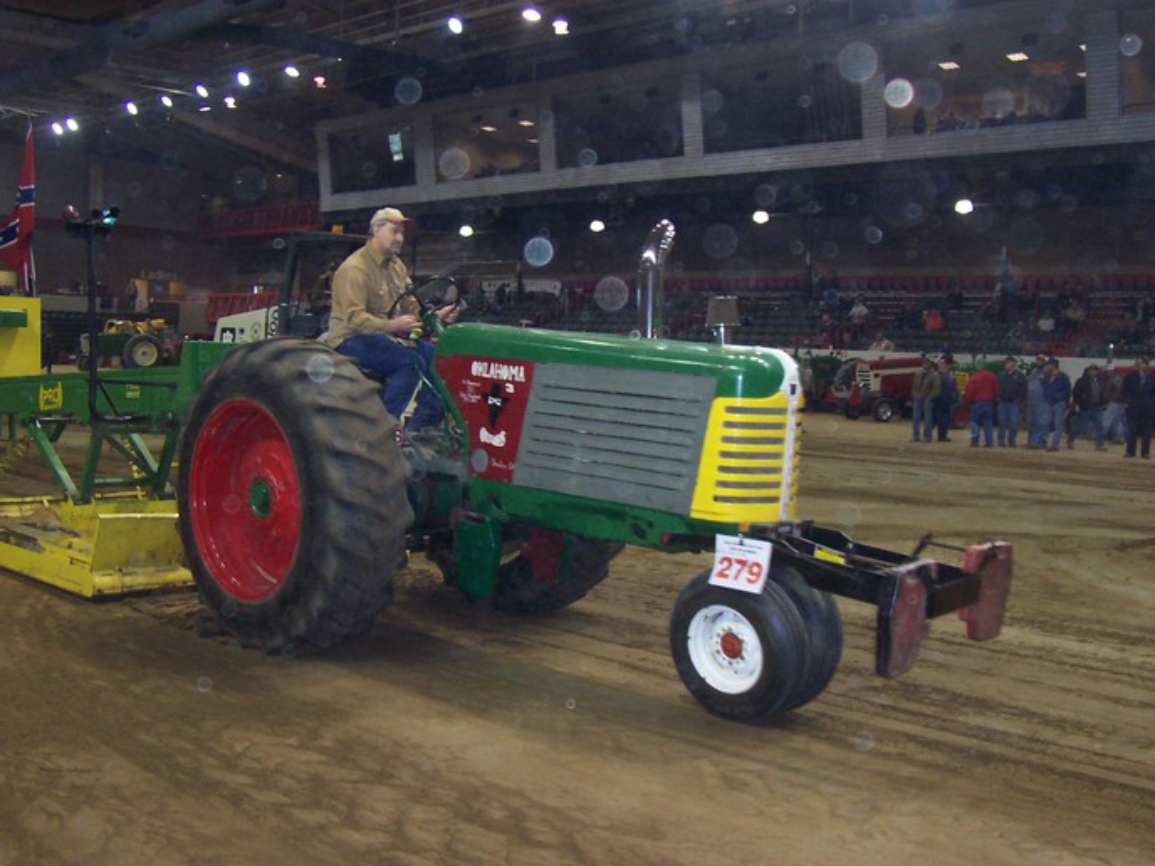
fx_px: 1235
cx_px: 578
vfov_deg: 38.7
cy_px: 433
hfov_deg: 50.1
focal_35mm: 37
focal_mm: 5.6
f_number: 2.8
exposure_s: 1/60
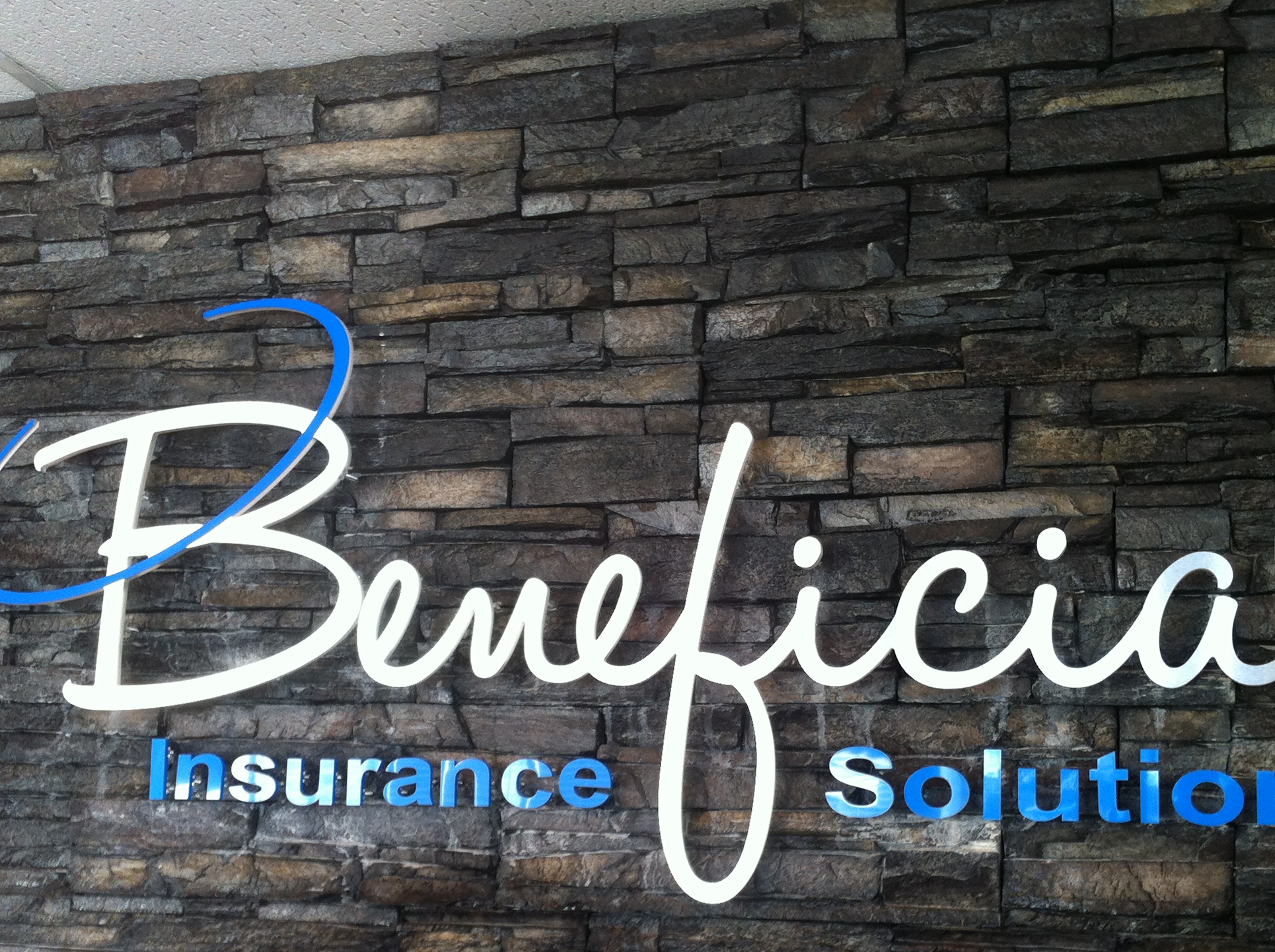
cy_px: 624
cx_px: 704
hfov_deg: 40.4
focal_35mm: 47
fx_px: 1729
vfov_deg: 30.6
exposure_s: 1/17
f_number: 2.8
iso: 80
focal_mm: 3.85
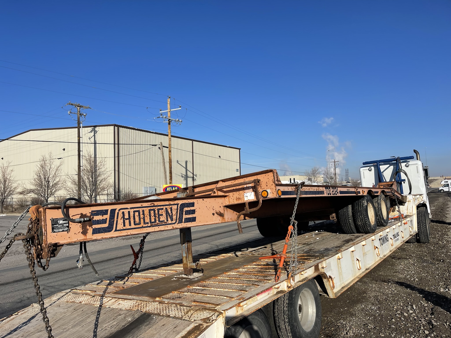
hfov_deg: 67.3
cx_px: 226
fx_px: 339
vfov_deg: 53.1
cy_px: 169
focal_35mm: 26
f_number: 1.6
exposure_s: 1/5917
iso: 32
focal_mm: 5.1
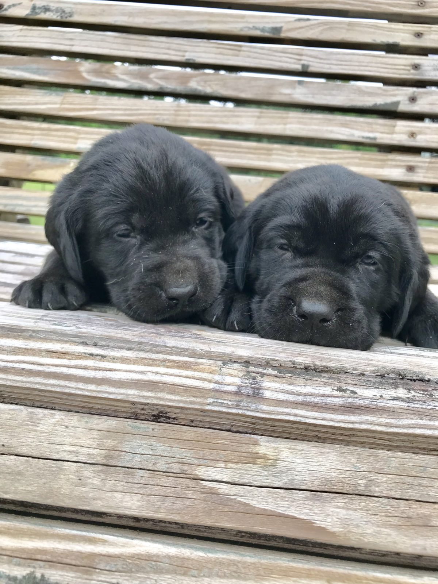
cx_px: 219
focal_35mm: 28
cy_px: 292
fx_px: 472
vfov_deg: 63.4
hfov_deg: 49.7
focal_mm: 3.99
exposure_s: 1/431
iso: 20
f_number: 1.8
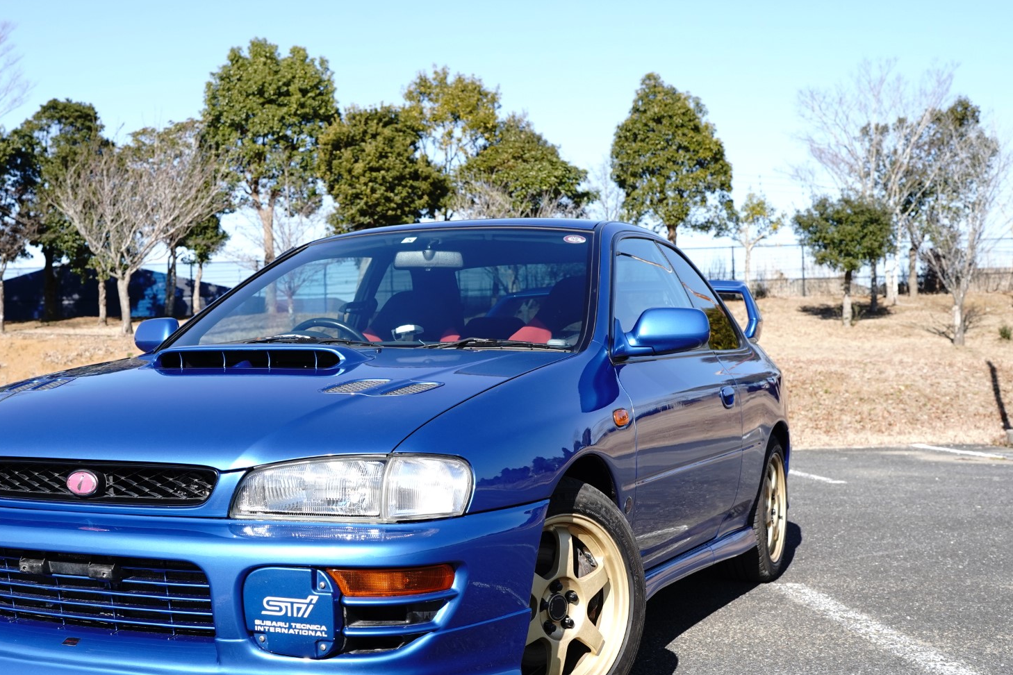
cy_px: 400
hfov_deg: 40.7
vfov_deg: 28.0
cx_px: 363
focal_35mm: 48
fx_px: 1351
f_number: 5.6
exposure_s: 1/1250
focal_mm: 35
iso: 400
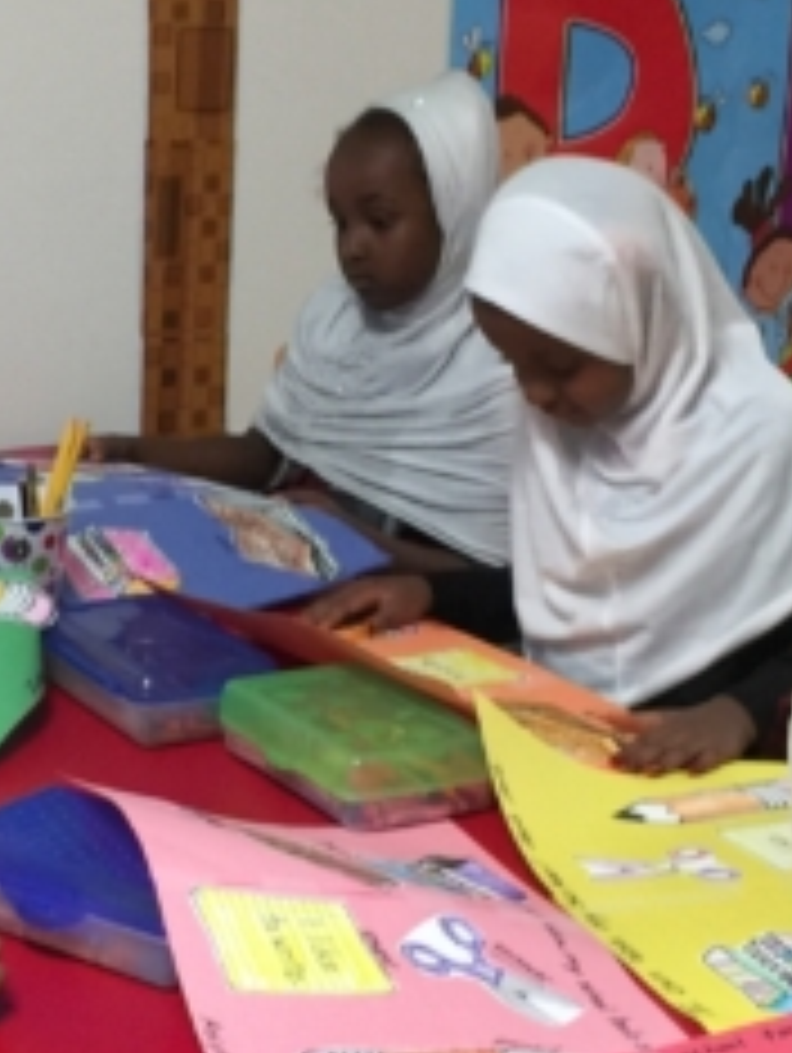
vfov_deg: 20.8
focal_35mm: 94
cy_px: 702
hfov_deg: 15.7
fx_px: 2862
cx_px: 284
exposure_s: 1/15
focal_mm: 4.15
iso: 64
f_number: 2.2
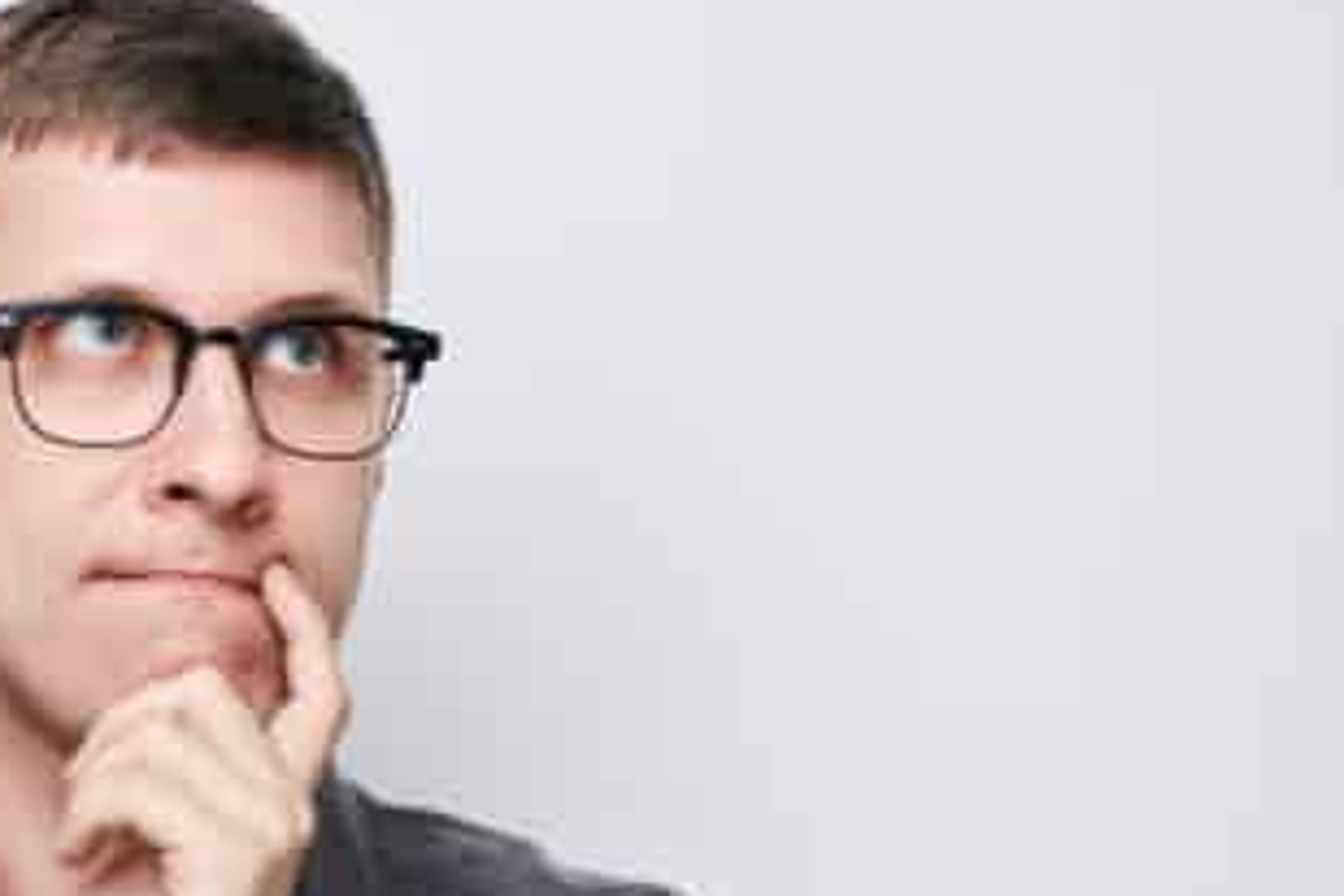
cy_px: 718
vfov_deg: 13.4
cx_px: 474
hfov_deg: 20.0
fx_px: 3808
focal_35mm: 102
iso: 250
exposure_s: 1/100
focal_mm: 50
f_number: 8
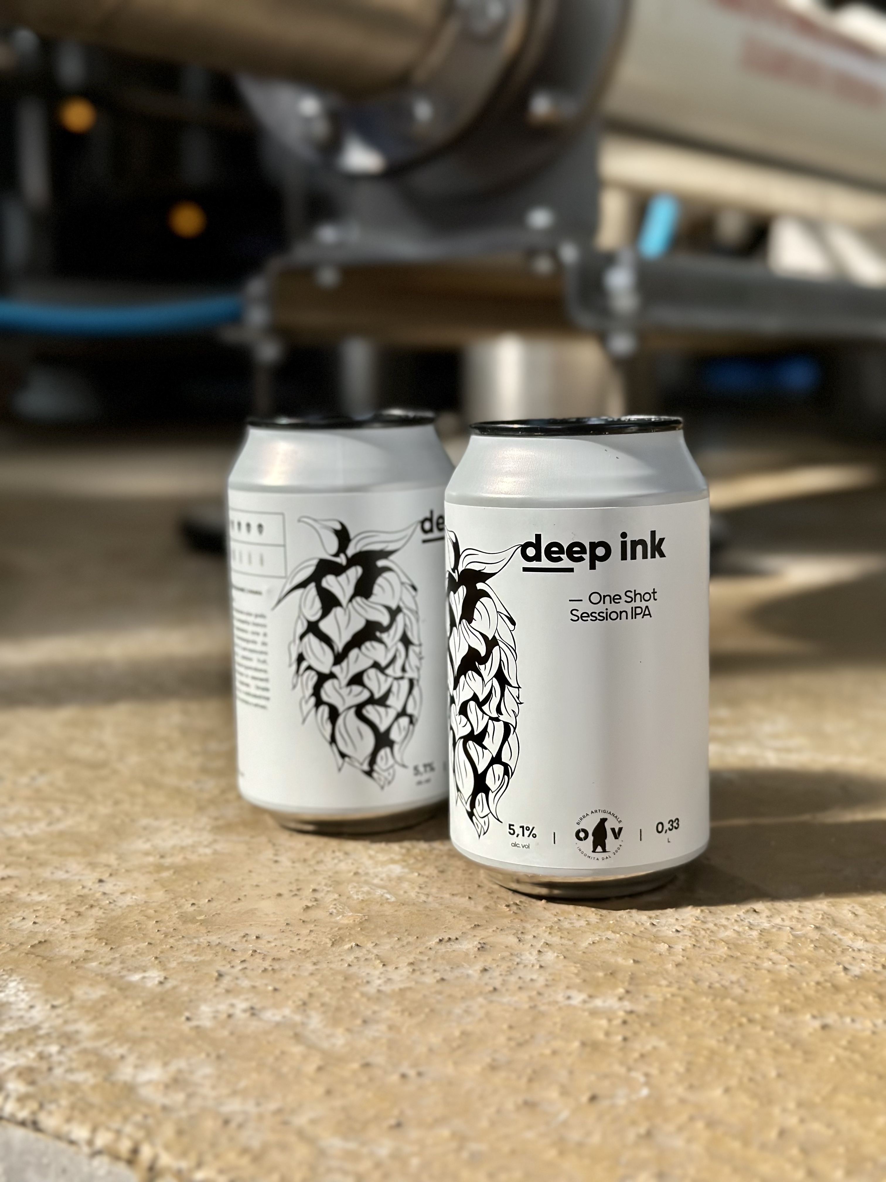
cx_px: 443
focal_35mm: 48
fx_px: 1638
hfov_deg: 30.3
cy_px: 591
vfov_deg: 39.7
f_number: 1.78
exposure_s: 1/1185
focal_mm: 6.86
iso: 80
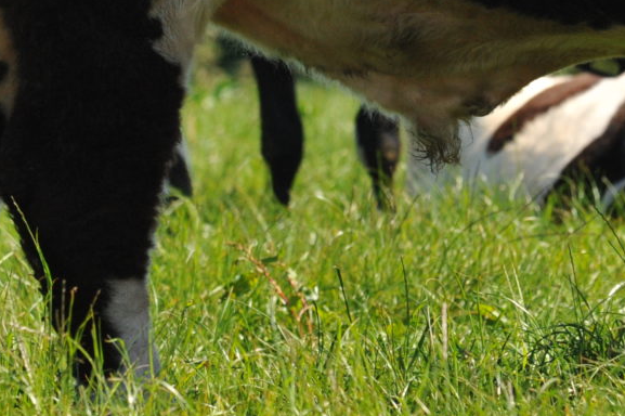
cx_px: 603
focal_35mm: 550
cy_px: -29
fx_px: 9543
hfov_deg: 3.7
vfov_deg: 2.5
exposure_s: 1/4000
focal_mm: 155
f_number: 5.6
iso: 1600
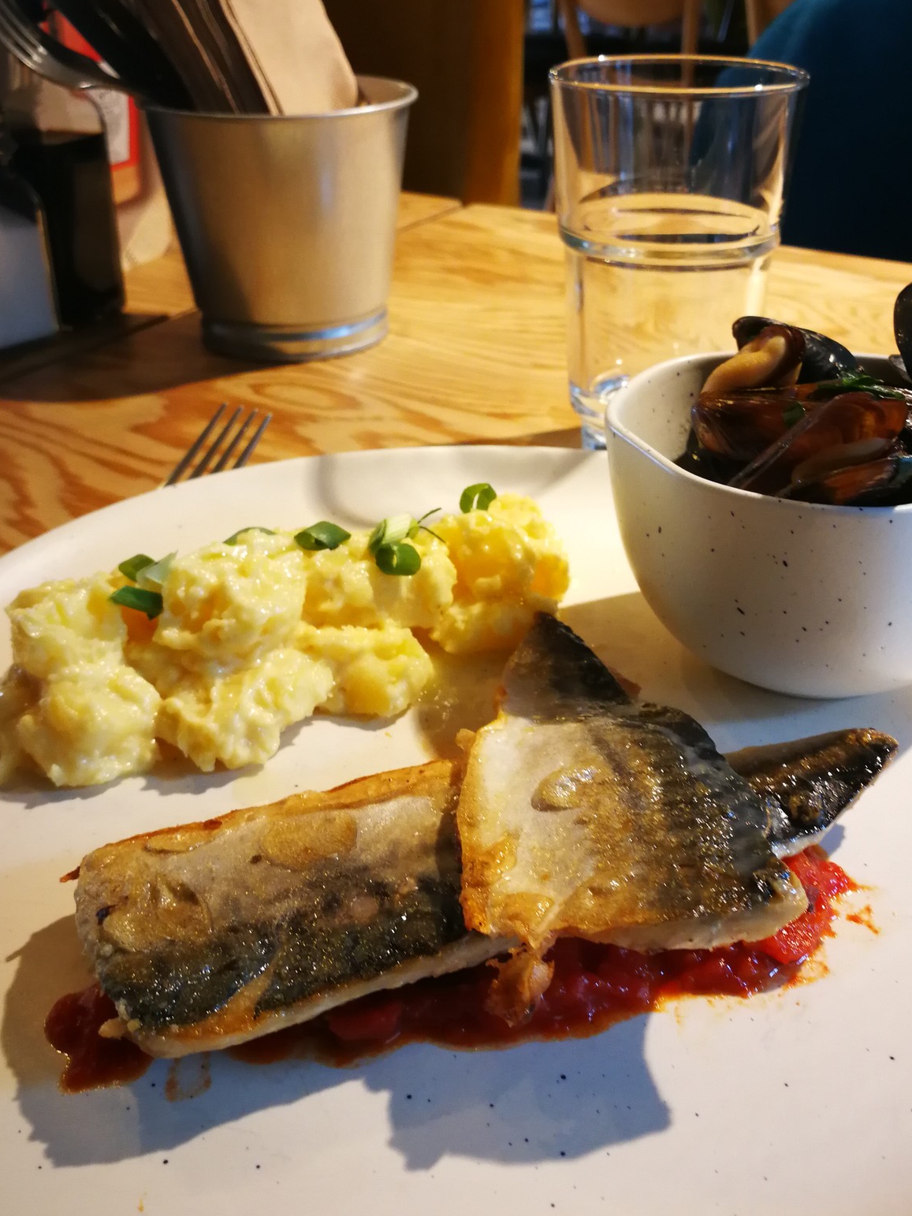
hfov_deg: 40.6
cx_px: 521
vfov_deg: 52.6
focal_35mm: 35
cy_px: 556
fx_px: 1230
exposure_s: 1/33.3
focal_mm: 3.95
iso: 200
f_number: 2.2
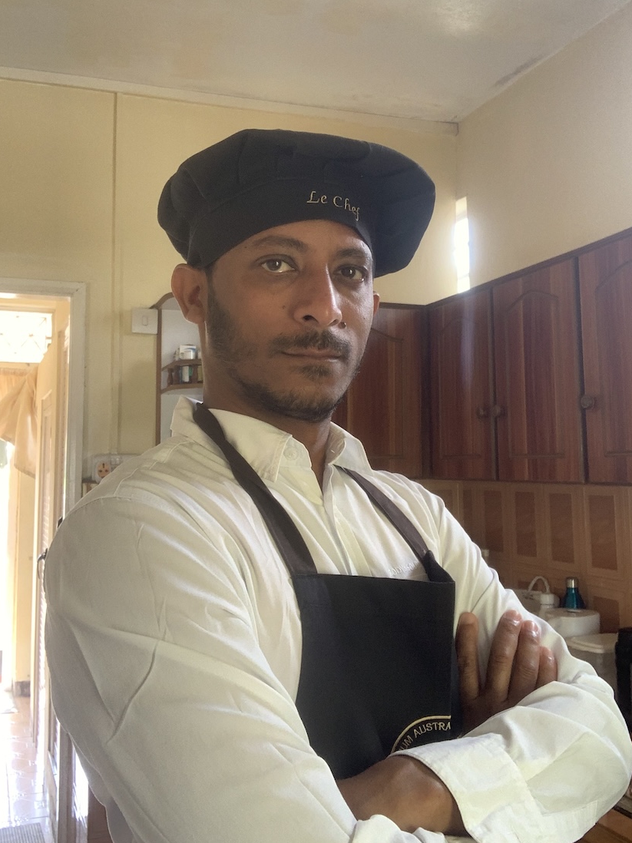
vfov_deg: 51.3
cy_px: 374
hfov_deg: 39.6
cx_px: 327
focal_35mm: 36
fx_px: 877
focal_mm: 2.87
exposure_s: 1/60
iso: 125
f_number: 2.2
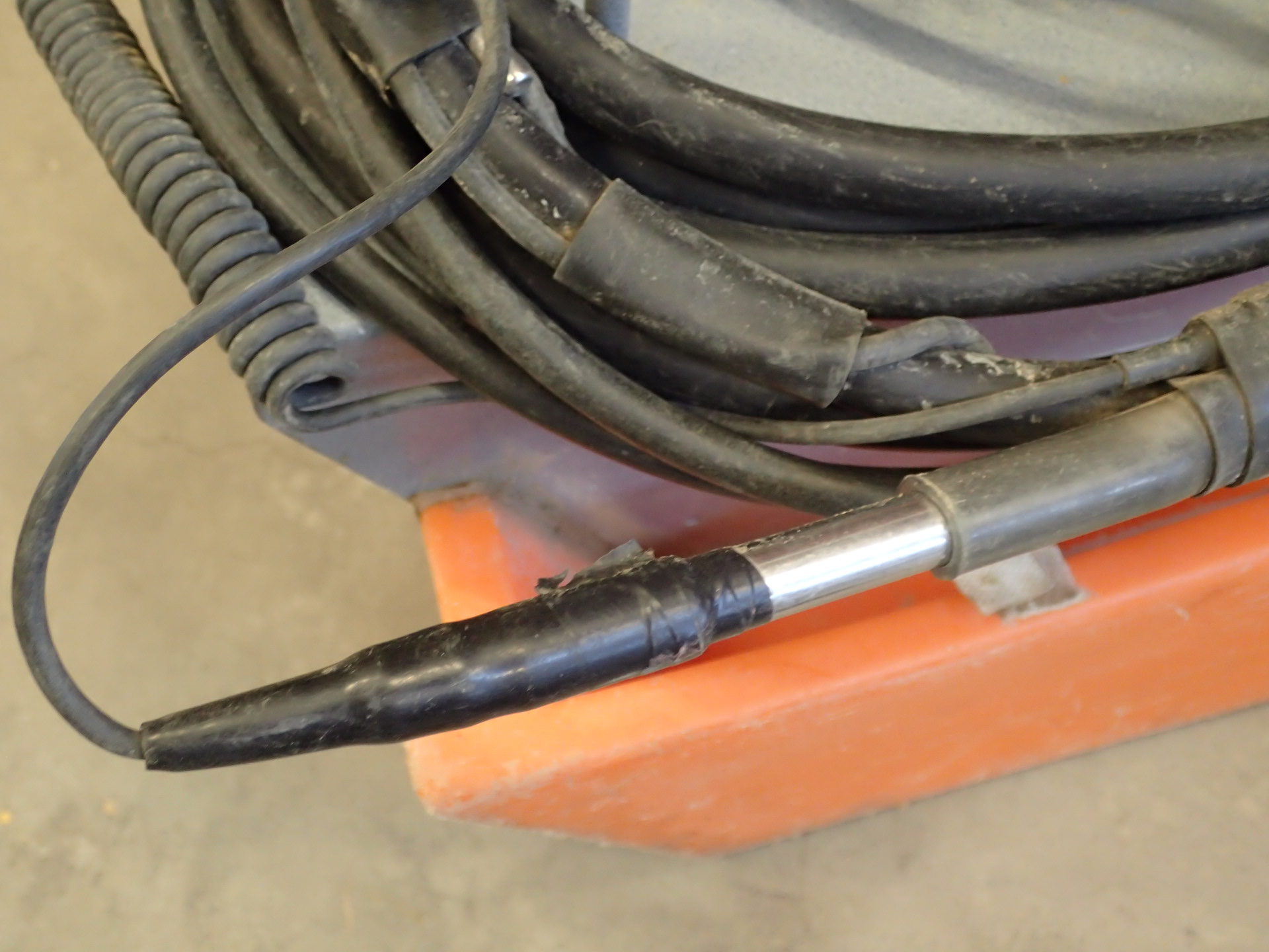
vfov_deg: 33.6
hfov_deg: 43.9
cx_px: 634
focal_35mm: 43
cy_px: 476
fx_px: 1576
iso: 400
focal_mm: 7.86
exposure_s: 1/40
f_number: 2.9
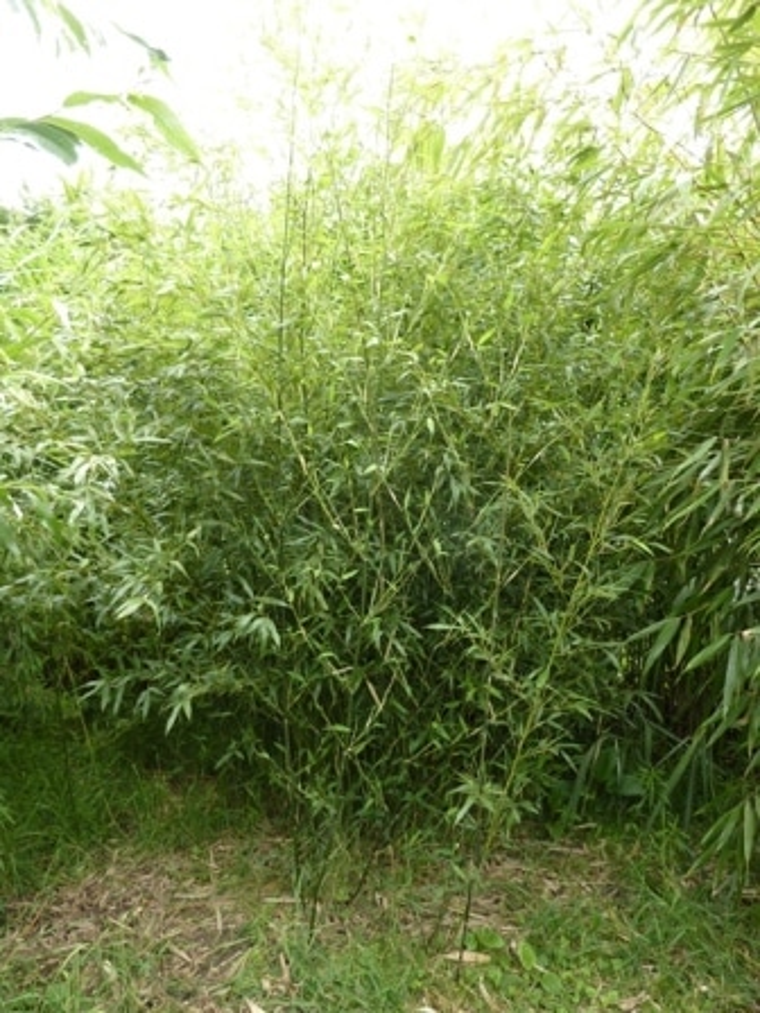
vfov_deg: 69.4
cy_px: 506
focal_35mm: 25
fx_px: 732
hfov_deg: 54.9
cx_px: 380
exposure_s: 1/50
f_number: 3.3
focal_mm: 4.1
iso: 80
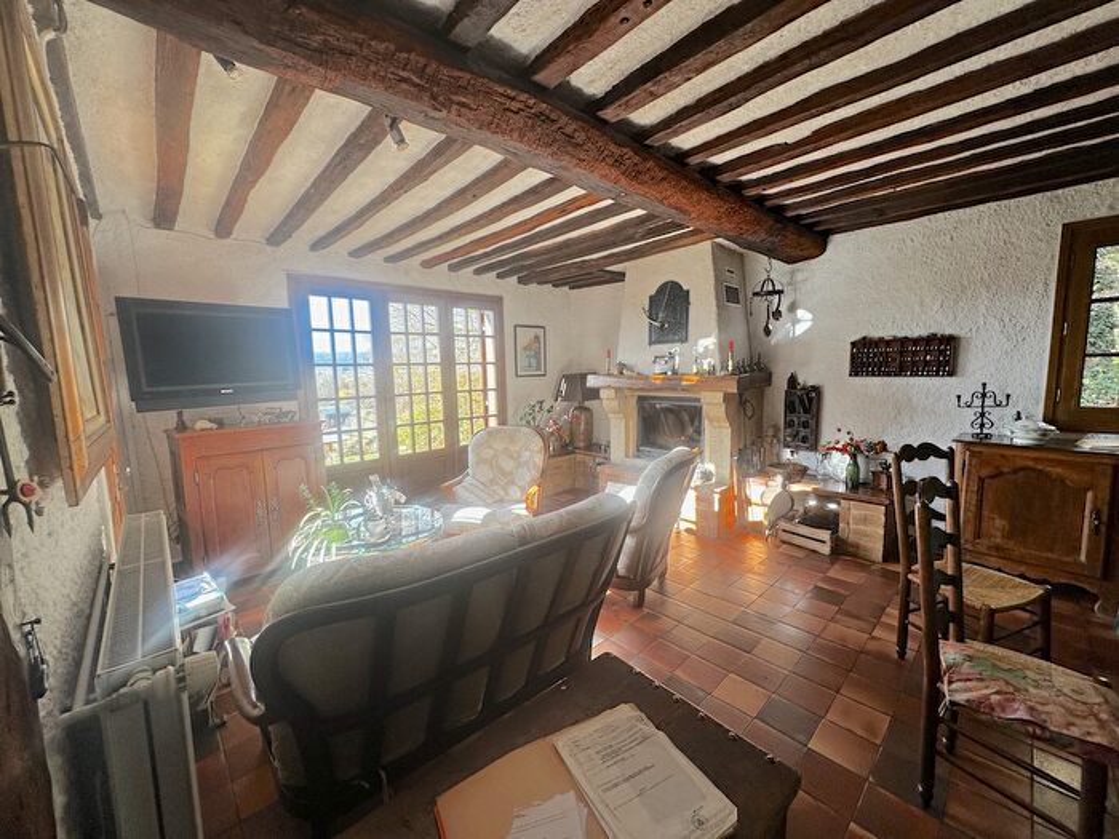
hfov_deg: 102.1
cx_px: 560
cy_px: 420
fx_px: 453
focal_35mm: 14
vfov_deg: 85.7
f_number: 2.2
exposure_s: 1/99
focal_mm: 2.22
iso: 64
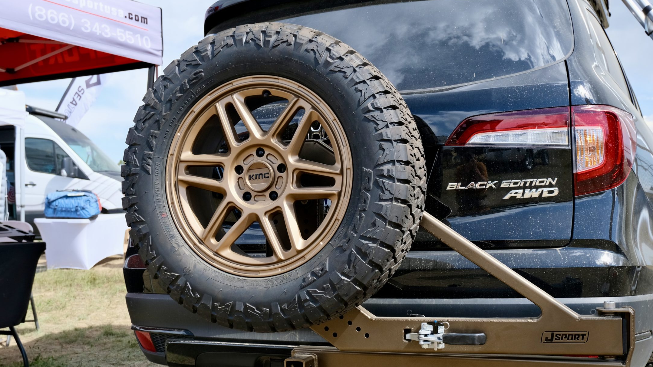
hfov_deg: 44.5
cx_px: 358
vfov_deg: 25.9
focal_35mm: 46
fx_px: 796
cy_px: 226
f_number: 5.6
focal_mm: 24.9
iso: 320
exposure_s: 1/420
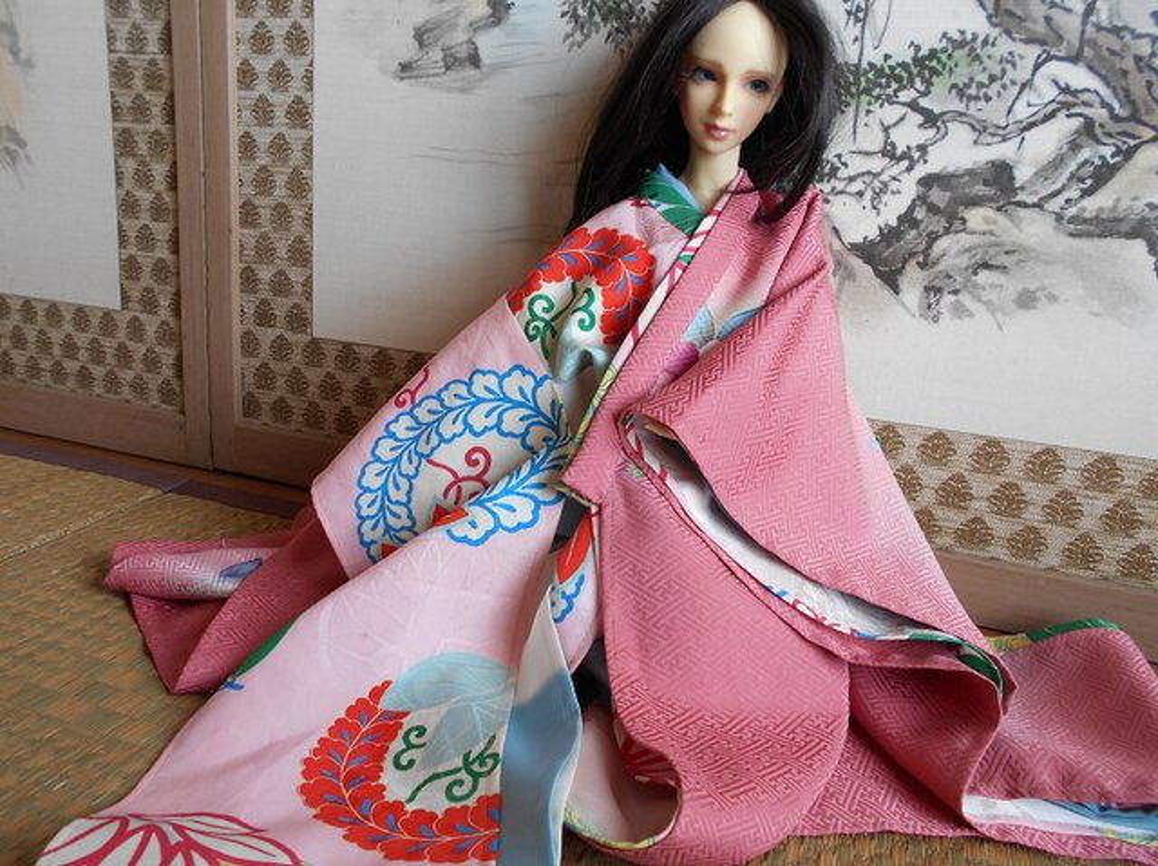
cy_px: 433
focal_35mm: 26
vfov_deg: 53.0
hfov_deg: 67.3
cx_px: 579
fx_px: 869
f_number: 3.2
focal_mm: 4.6
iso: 80
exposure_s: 1/30
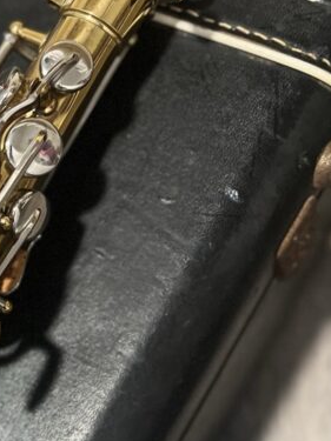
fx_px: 906
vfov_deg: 27.0
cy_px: 334
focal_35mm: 71
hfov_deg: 19.0
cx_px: -112
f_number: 1.5
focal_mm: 5.7
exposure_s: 1/30
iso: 500
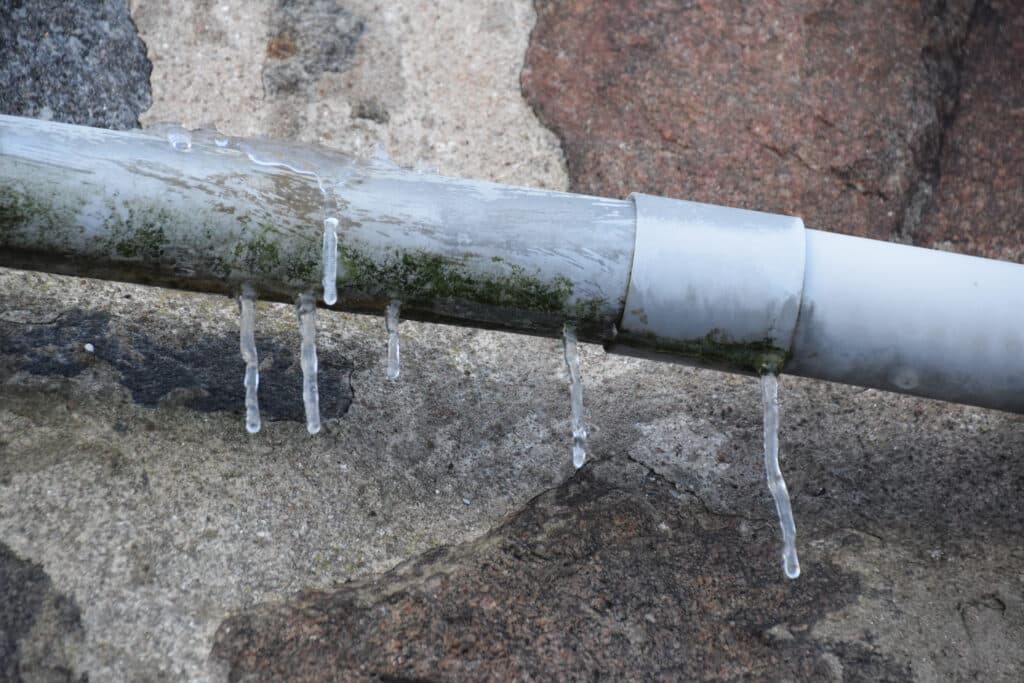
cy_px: 342
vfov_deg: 5.4
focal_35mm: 255
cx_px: 512
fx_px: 7254
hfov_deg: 8.1
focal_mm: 170
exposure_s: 1/500
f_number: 6
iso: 2200
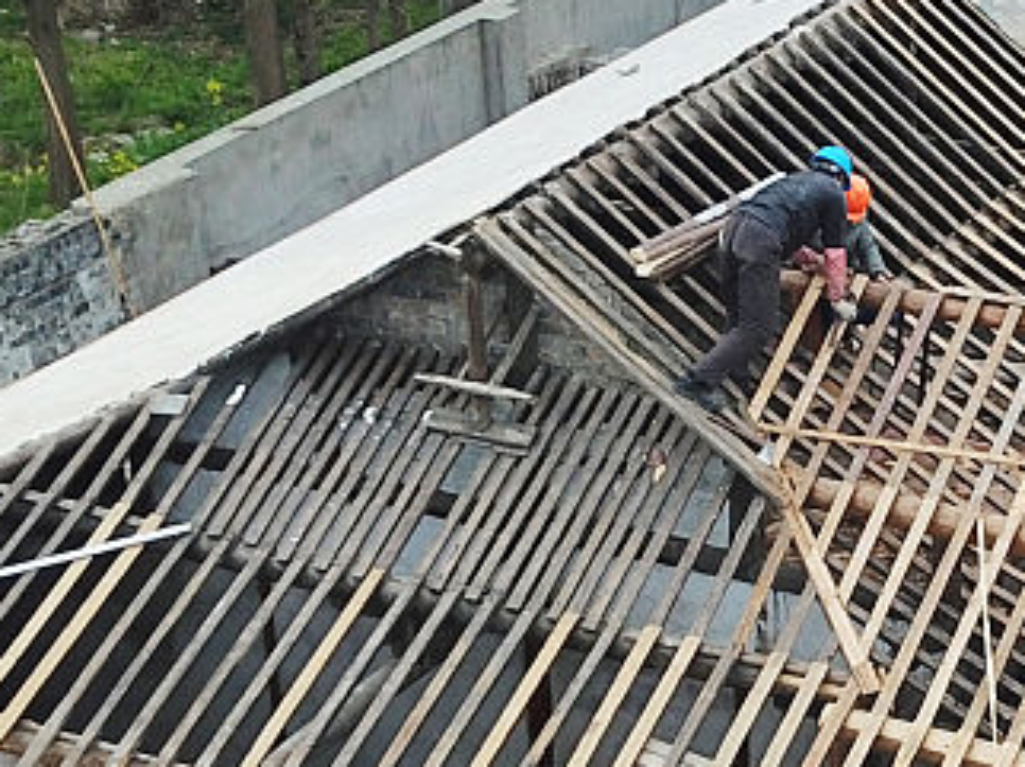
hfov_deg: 19.8
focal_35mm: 97
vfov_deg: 15.2
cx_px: 971
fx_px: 2870
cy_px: 477
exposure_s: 1/200
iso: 100
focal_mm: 4.73
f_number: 2.2
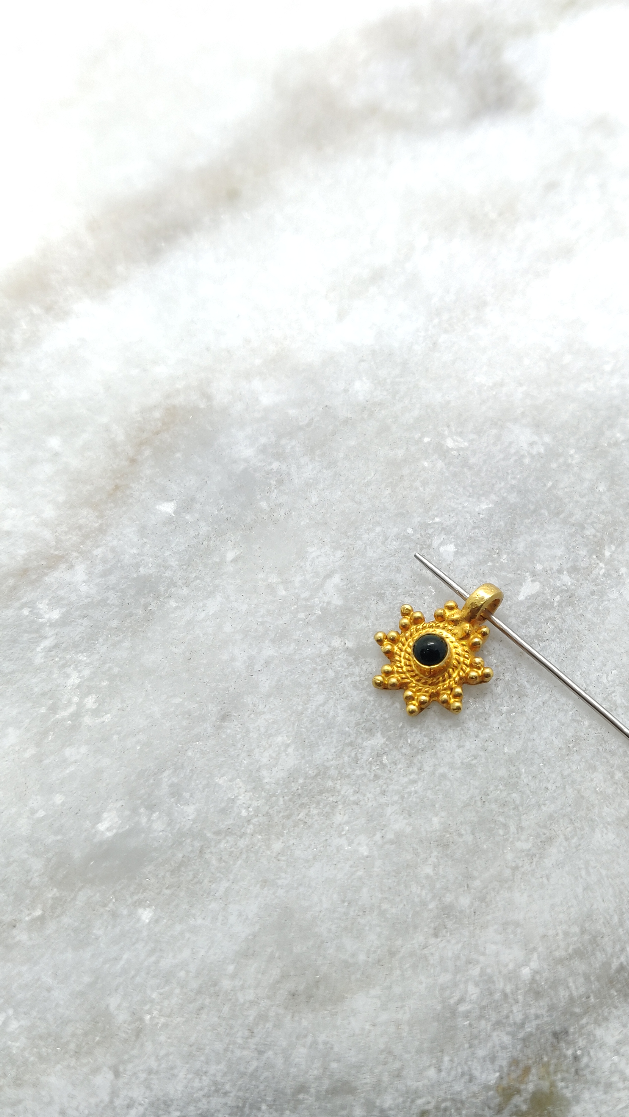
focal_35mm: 28
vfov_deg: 67.9
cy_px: 559
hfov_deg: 41.2
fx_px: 830
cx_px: 388
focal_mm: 4.25
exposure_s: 1/100
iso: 160
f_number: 1.7
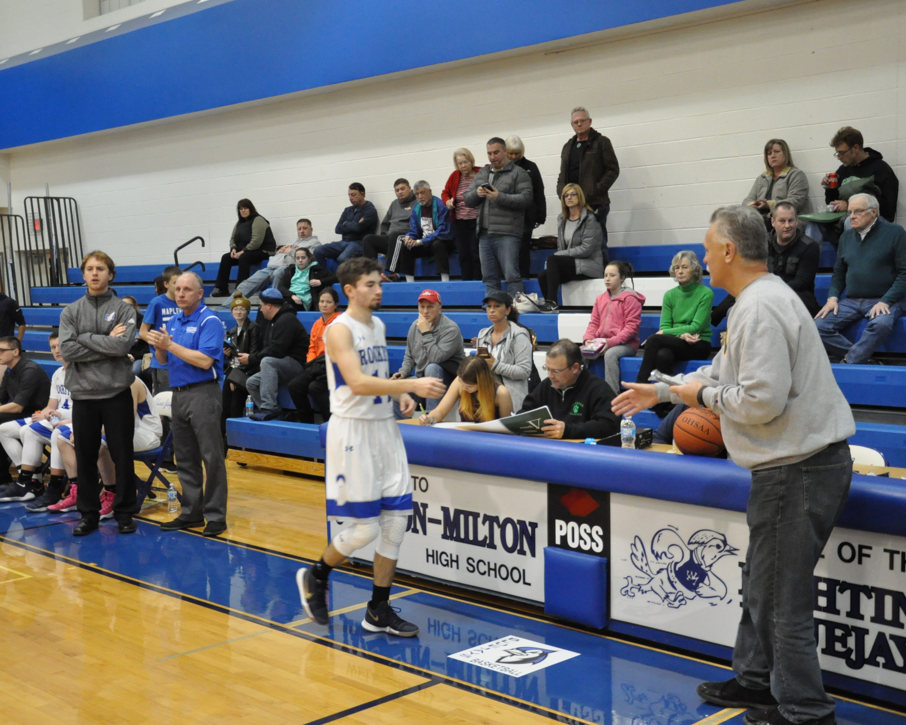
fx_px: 1207
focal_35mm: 45
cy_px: 363
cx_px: 442
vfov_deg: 33.4
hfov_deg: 41.2
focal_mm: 26
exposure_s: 1/125
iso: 2500
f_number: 4
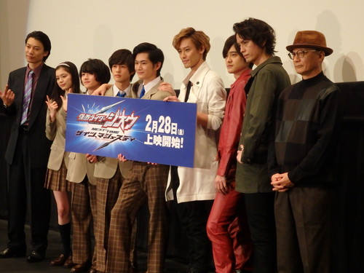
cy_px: 136
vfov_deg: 18.4
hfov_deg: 24.4
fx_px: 841
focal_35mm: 80
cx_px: 182
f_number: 4.6
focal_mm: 14.4
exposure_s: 1/13
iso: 800
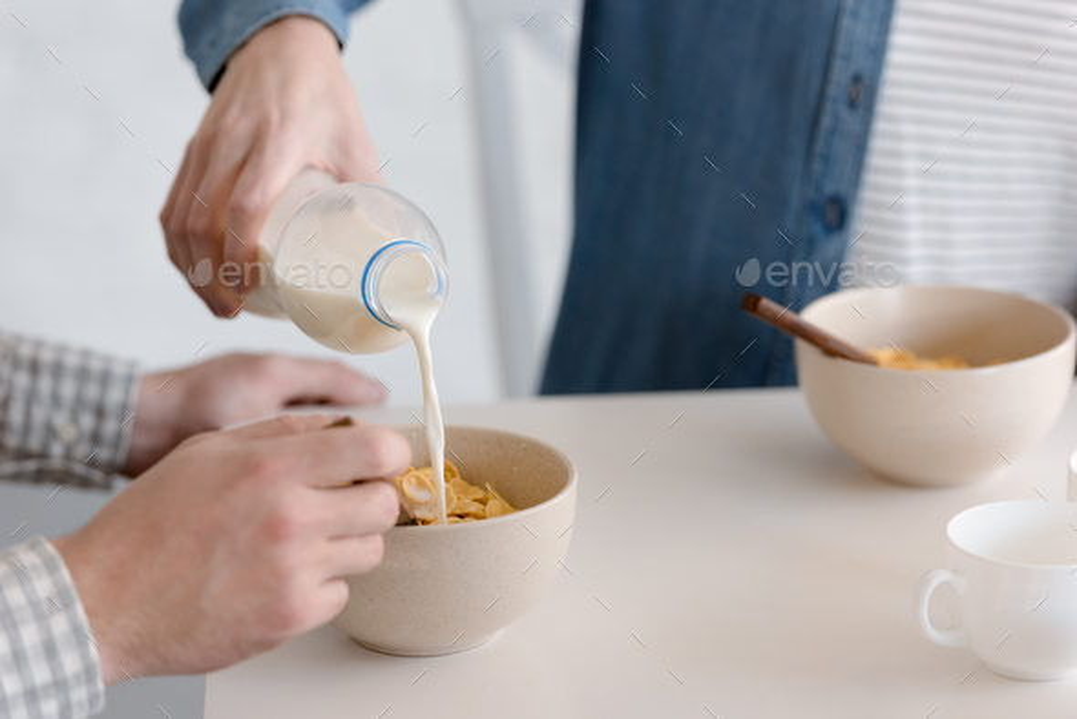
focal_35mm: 135
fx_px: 4041
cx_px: 538
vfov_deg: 10.2
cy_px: 360
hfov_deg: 15.2
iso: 250
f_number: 3.5
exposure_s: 1/250
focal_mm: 135
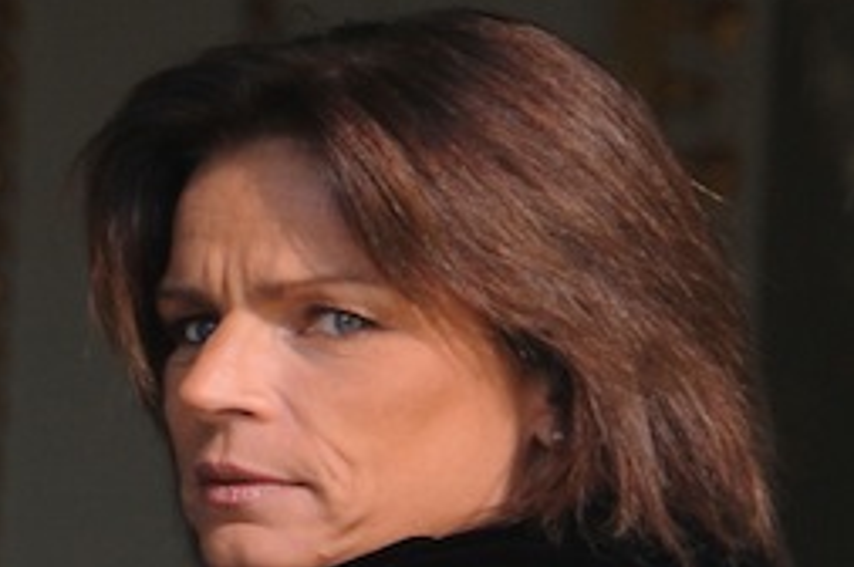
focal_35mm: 4054
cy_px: 859
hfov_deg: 0.5
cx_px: -790
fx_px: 96046
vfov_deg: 0.3
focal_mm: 1000
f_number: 7.1
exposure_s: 1/320
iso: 320
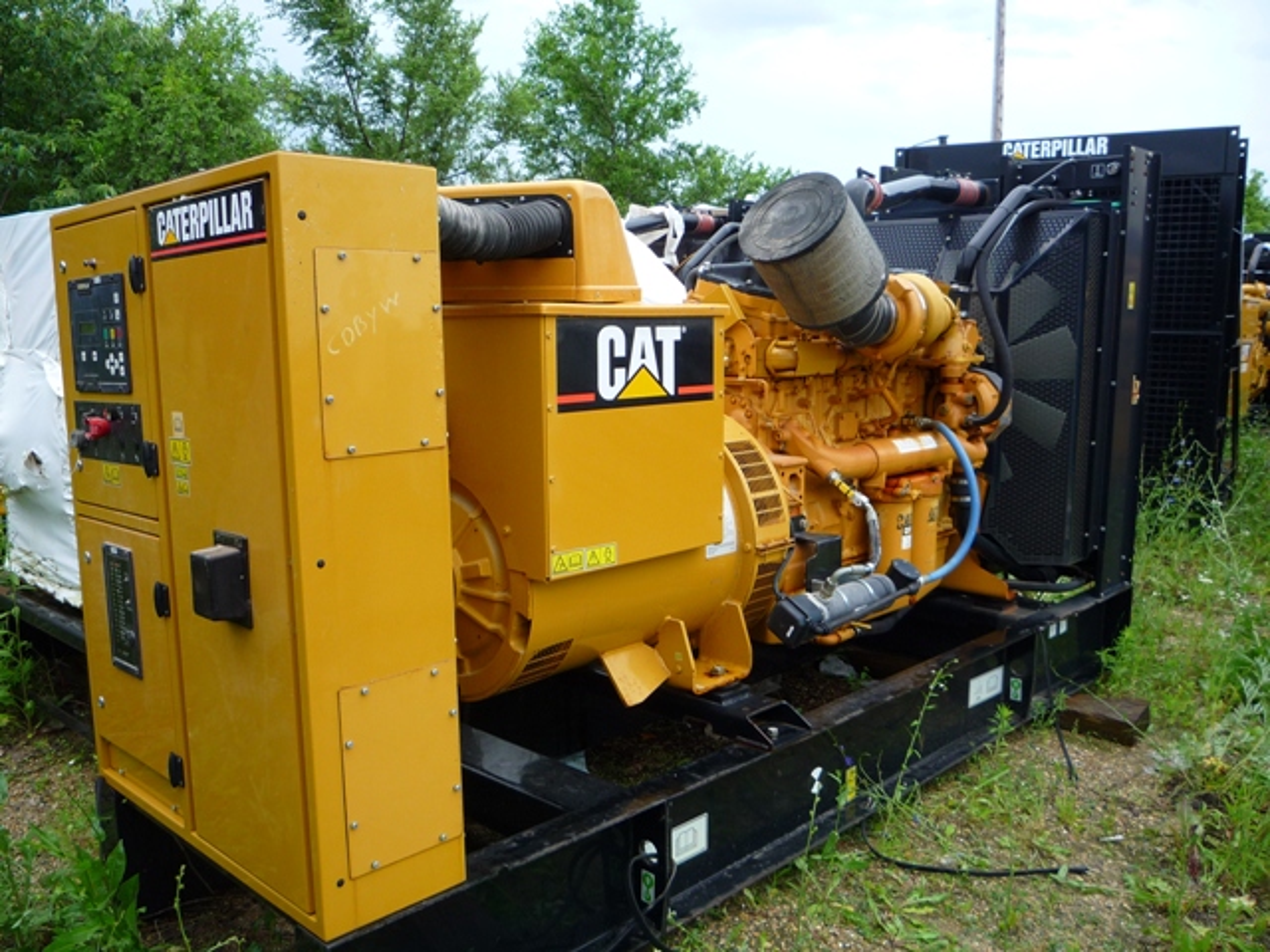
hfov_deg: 60.0
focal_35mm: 30
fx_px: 1101
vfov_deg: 46.8
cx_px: 635
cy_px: 476
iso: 100
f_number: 4
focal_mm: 5.2
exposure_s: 1/200
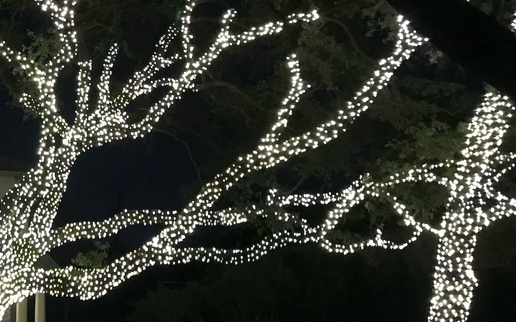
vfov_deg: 19.1
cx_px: -40
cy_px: 192
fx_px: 956
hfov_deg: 27.8
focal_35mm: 68
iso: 80
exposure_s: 1/7
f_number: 1.8
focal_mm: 3.99
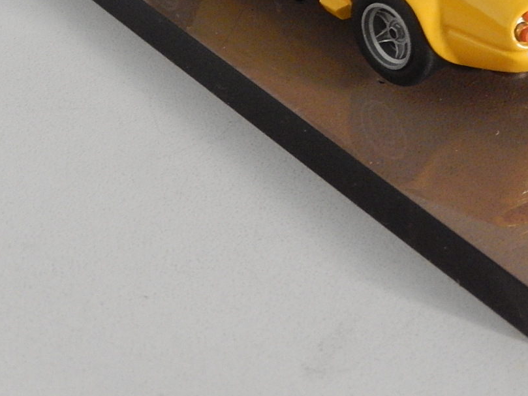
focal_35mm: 89
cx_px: 405
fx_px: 1358
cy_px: 30
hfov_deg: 21.8
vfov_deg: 16.4
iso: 800
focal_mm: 8.1
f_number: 4.3
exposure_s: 1/4
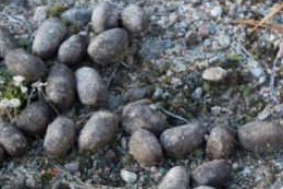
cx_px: 315
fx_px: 1913
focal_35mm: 243
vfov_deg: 5.6
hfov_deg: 8.4
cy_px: 211
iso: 250
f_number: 5.6
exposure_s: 1/125
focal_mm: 55
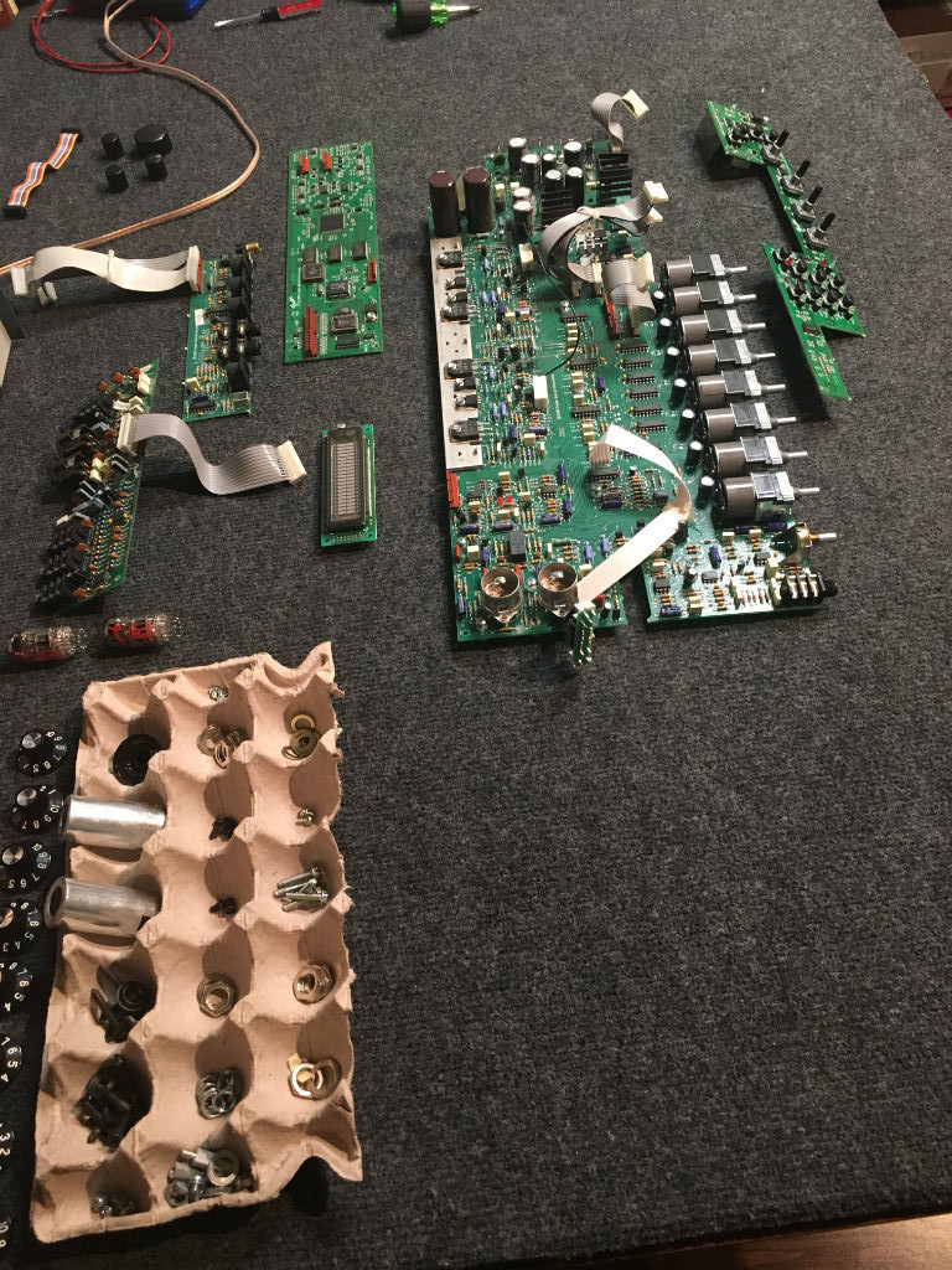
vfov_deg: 61.7
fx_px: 1063
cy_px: 635
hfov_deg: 48.2
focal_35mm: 29
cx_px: 476
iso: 160
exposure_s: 1/30
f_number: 2.2
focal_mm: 4.15
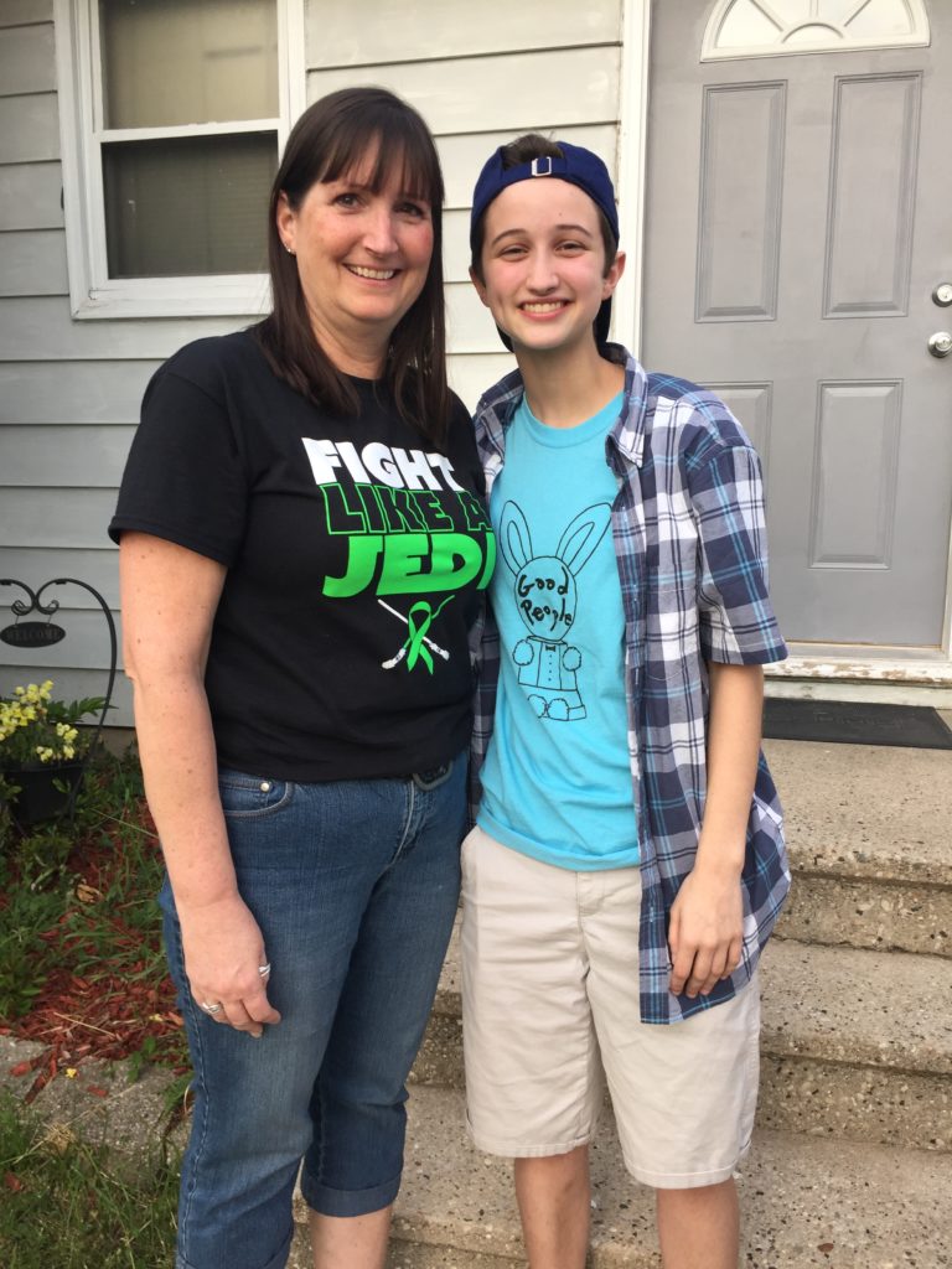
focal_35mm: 29
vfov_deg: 61.7
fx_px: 1063
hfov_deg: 48.2
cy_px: 634
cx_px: 476
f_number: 2.2
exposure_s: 1/168
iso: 32
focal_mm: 4.15
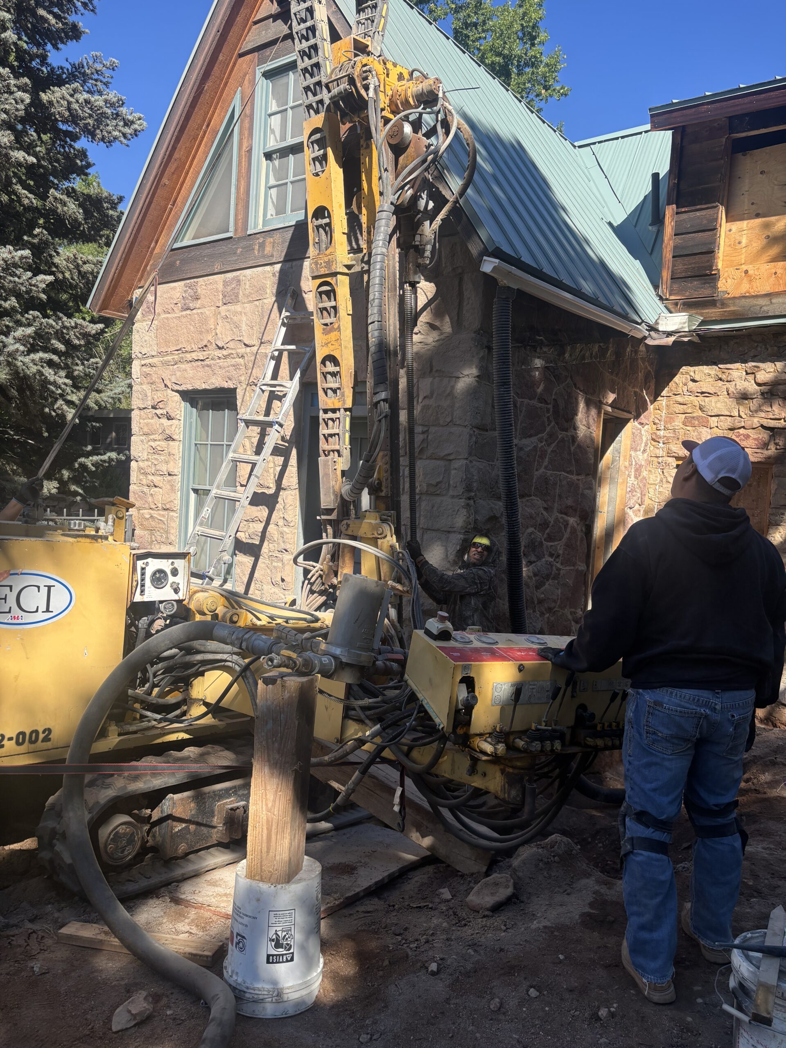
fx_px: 787
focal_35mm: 26
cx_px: 393
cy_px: 524
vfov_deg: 67.3
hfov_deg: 53.1
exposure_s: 1/1567
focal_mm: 5.96
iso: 50
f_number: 1.6
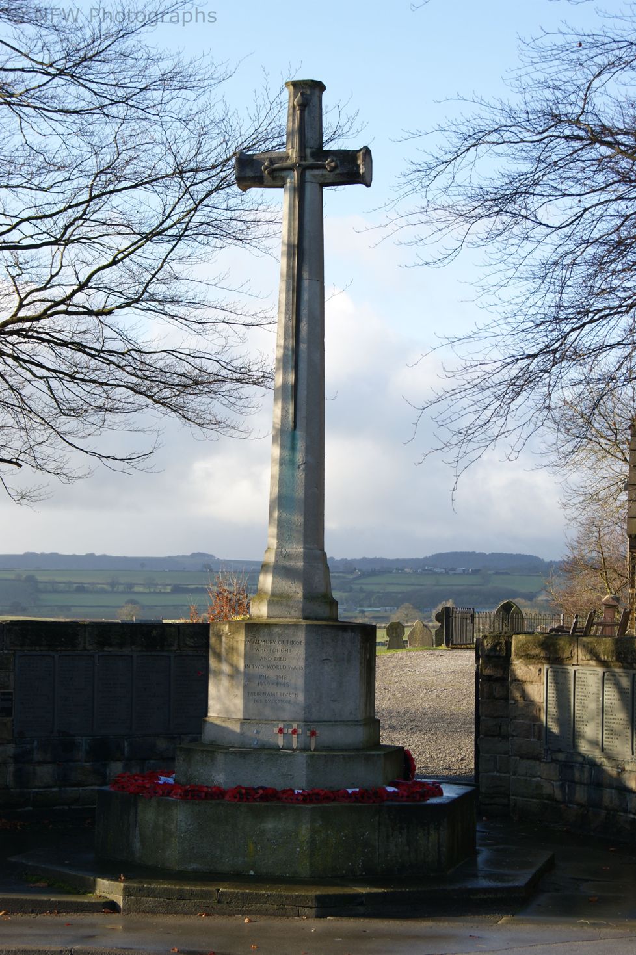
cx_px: 318
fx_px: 1790
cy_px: 478
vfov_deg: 29.9
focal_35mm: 68
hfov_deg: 20.1
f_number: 8
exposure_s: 1/125
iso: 100
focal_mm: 45
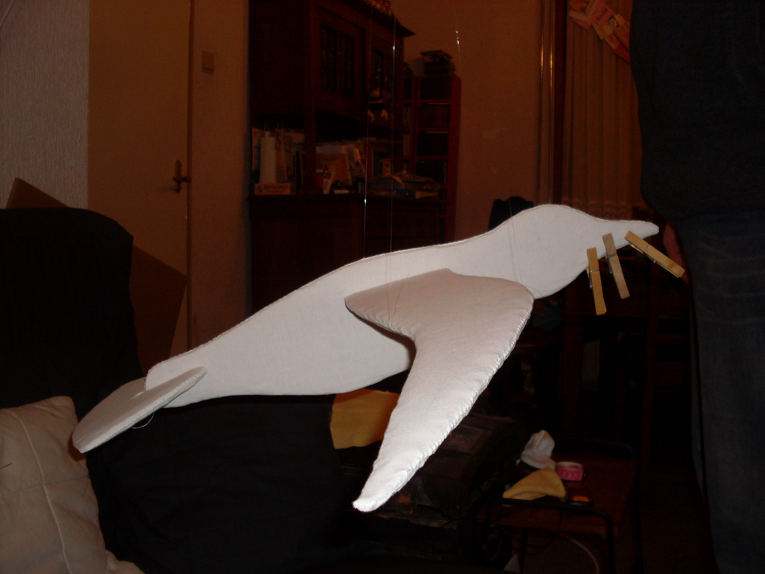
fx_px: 840
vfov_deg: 37.7
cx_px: 382
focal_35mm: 38
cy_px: 287
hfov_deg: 49.0
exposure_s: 1/45
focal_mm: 6.3
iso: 100
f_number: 2.8
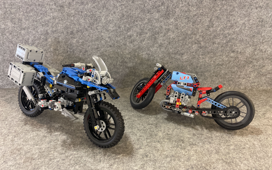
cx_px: 134
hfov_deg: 66.5
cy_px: 95
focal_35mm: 28
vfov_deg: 44.5
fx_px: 208
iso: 250
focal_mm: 4.2
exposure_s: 1/50
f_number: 1.6
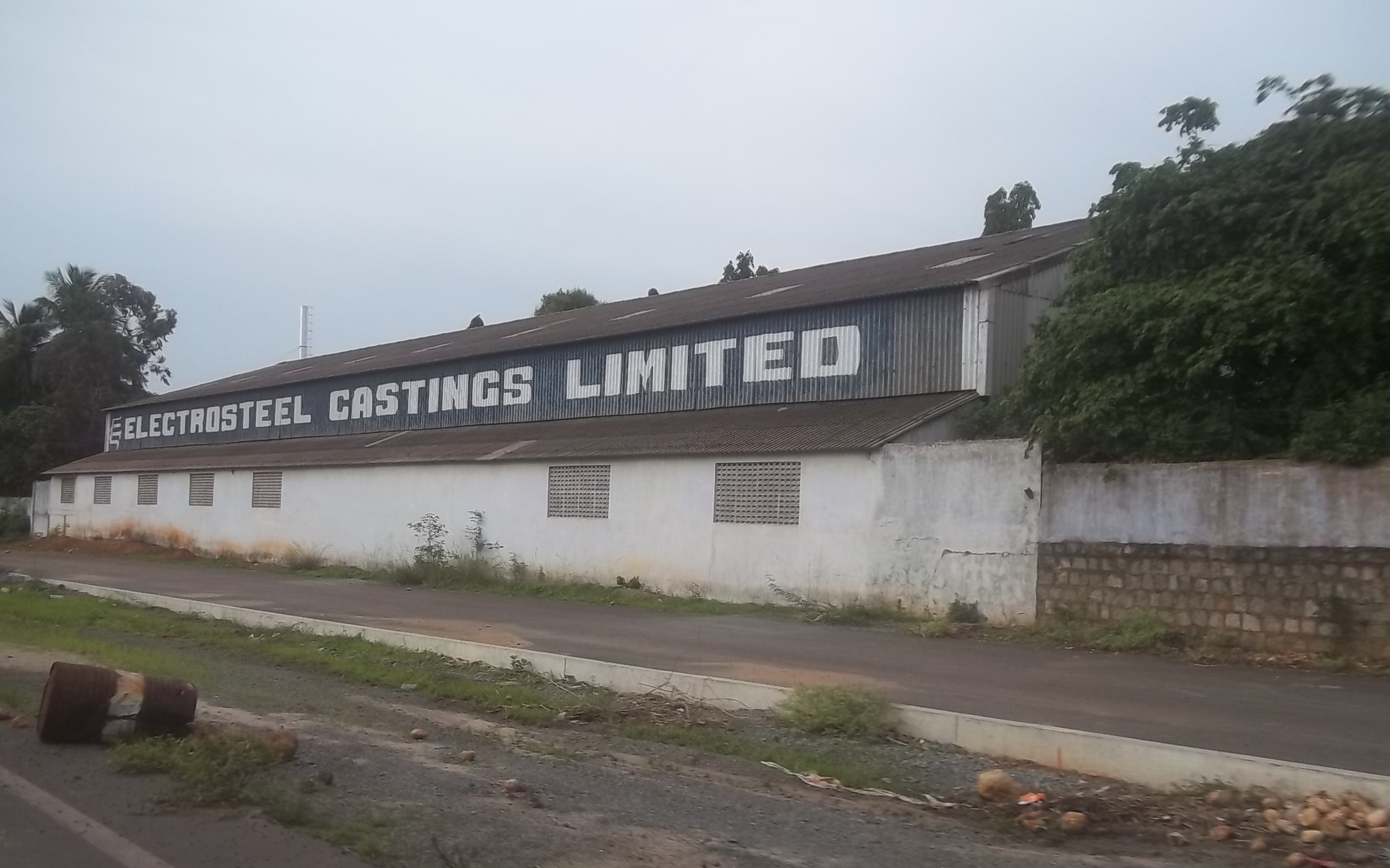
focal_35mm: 34
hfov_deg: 56.7
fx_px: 1288
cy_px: 519
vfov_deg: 37.1
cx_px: 695
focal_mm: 5.7
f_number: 2.9
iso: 80
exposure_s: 1/640
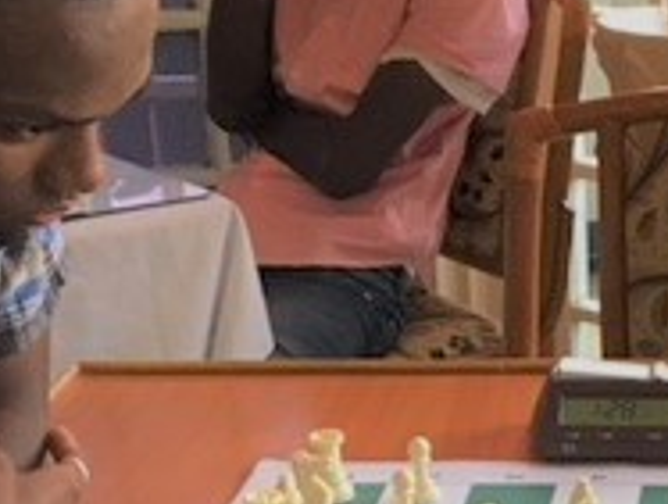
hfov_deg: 18.8
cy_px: 486
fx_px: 1914
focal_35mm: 99
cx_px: 779
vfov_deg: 14.8
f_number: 2.2
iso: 125
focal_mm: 4.15
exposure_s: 1/30
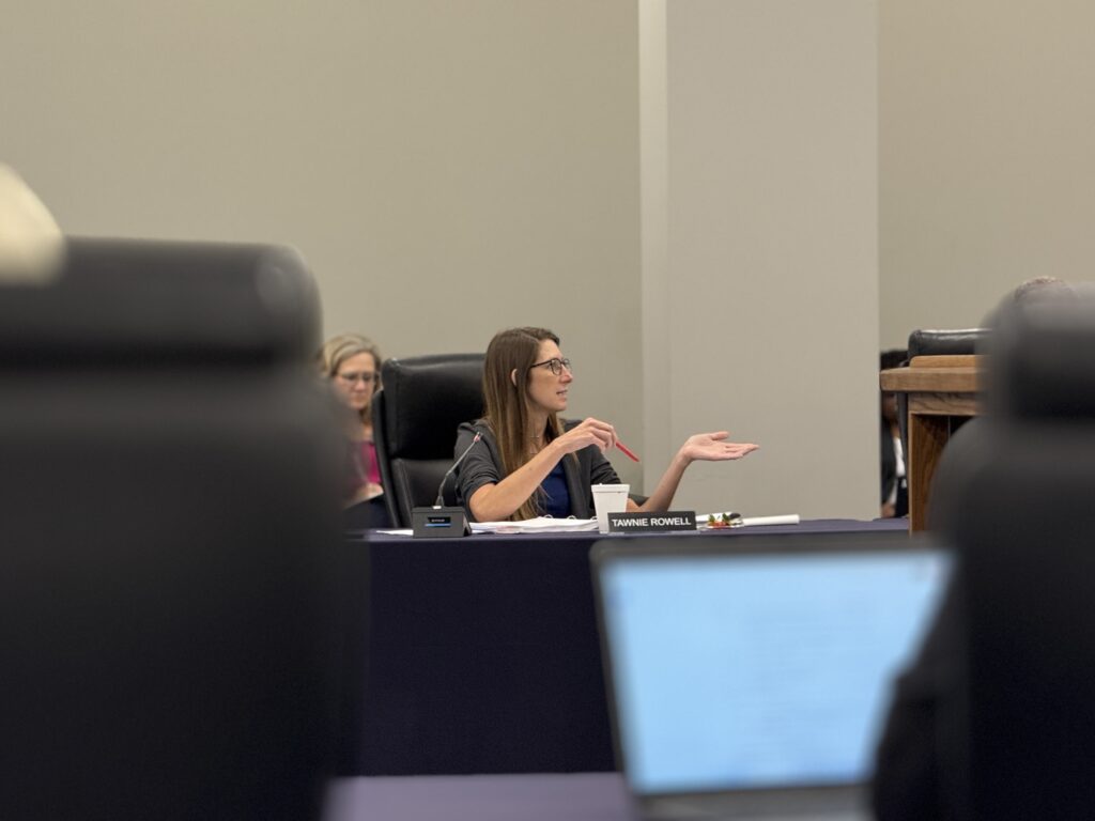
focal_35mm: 120
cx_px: 548
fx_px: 3796
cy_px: 410
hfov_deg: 16.4
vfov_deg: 12.3
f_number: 2.8
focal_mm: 15.66
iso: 250
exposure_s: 1/60
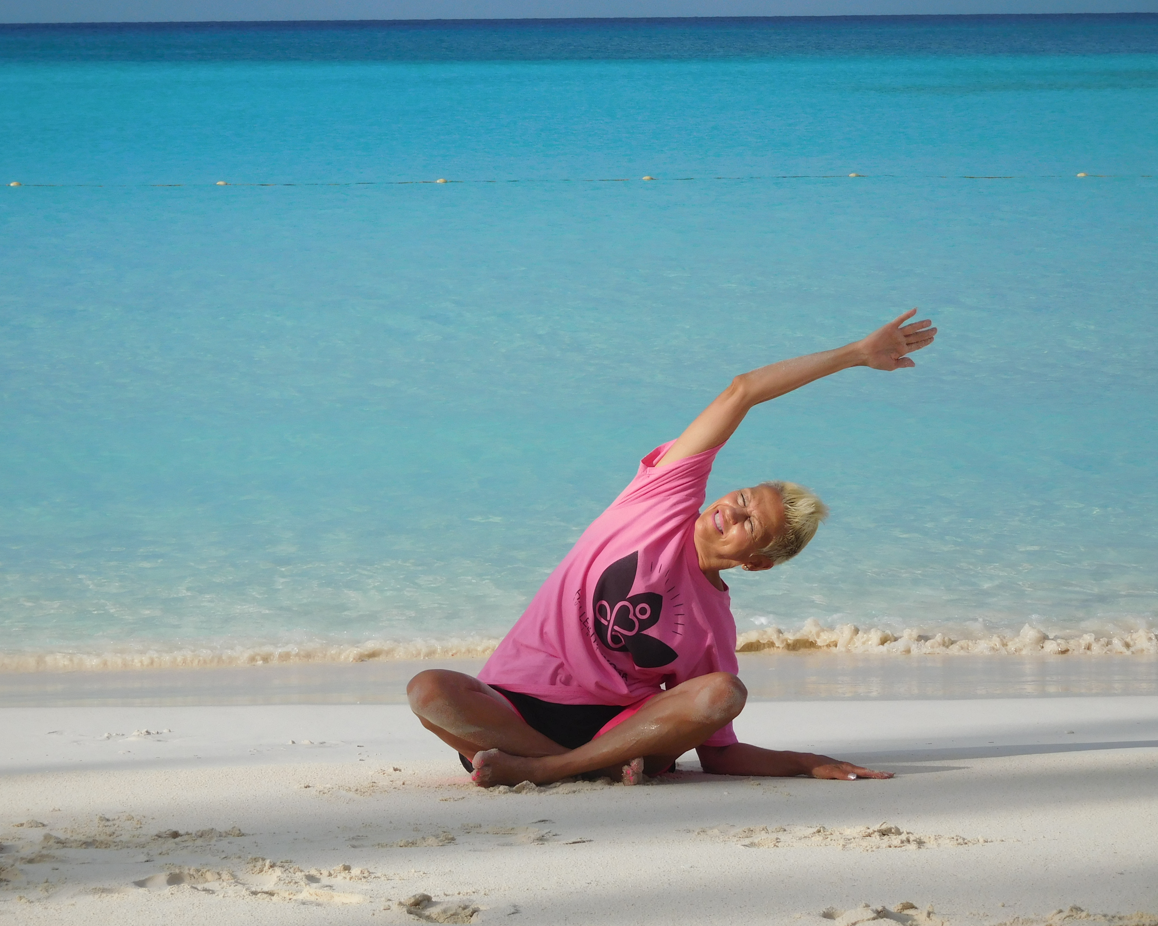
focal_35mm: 105
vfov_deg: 14.7
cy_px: 464
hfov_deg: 18.3
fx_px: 3599
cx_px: 584
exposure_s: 1/400
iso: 125
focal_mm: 17.8
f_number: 9.6
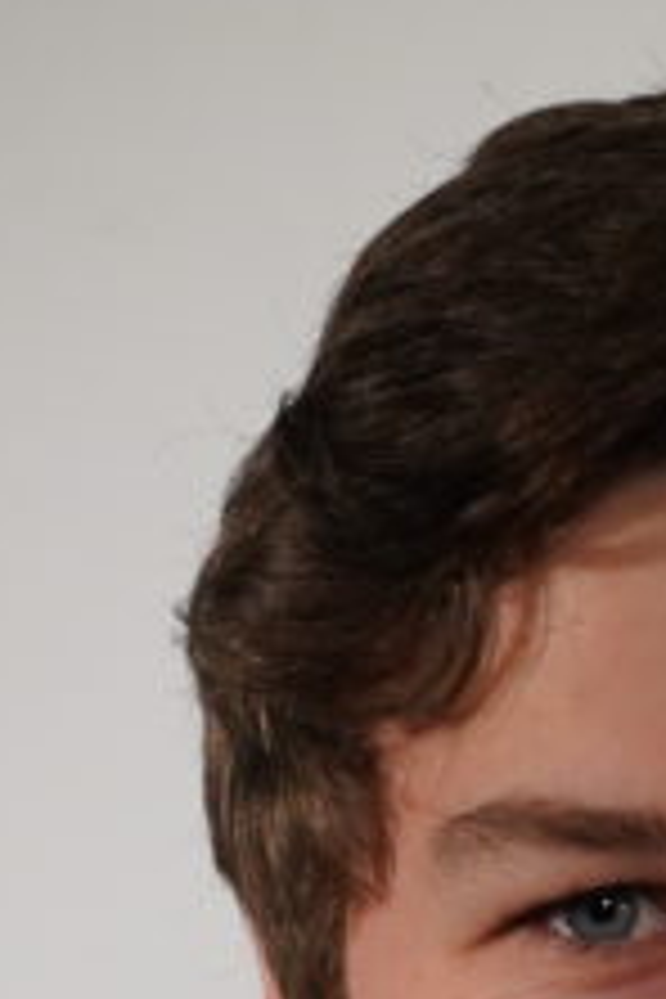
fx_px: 12098
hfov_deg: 3.1
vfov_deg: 4.7
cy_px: 1629
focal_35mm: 436
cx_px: 837
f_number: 7.1
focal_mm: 84
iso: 1250
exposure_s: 1/100
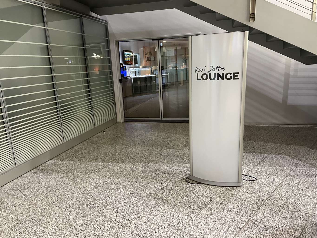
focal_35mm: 26
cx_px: 158
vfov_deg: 53.1
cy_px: 119
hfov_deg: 67.3
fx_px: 238
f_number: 1.6
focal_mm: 4.2
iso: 320
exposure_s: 1/50
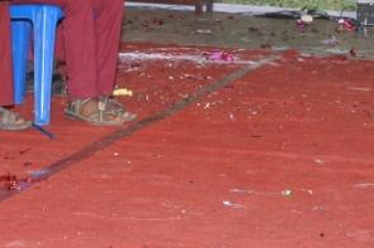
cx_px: 203
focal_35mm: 145
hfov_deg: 14.2
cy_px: -136
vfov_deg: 9.2
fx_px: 1504
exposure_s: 1/125
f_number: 7.1
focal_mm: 28
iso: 320
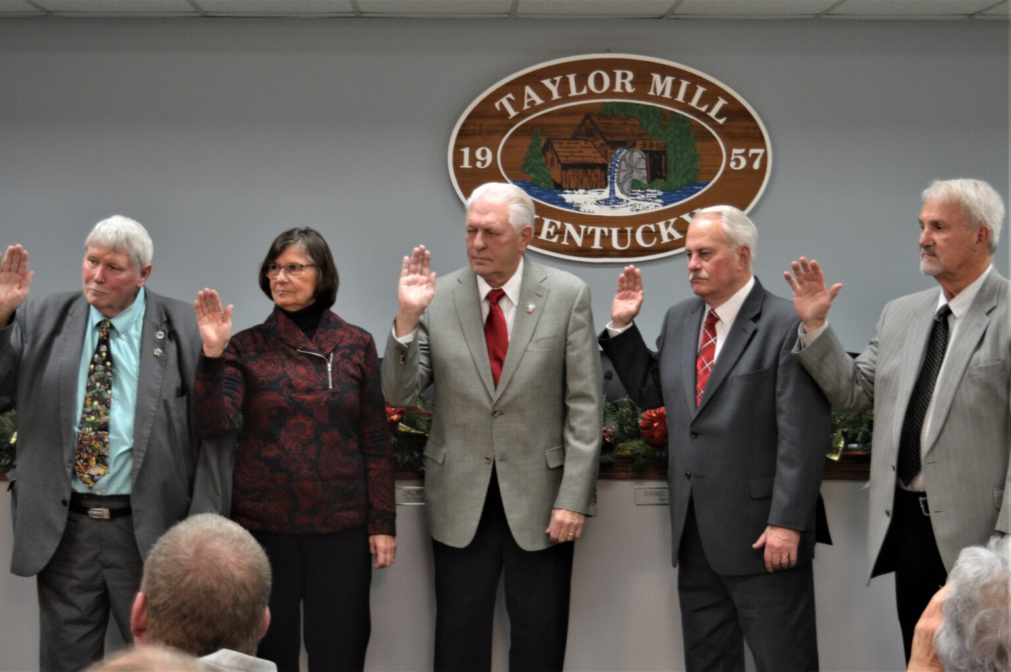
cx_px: 506
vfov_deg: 23.7
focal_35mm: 57
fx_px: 1599
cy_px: 336
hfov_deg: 35.1
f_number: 4.8
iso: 640
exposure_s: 1/60
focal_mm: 38
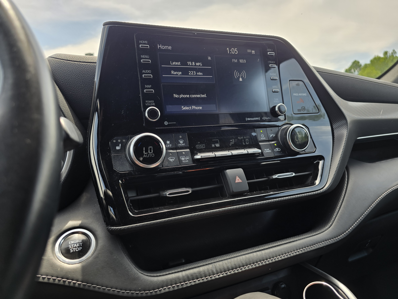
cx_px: 199
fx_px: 264
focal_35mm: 23
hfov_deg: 73.9
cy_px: 150
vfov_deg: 58.9
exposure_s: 1/180
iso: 20
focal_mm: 6.3
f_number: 1.7
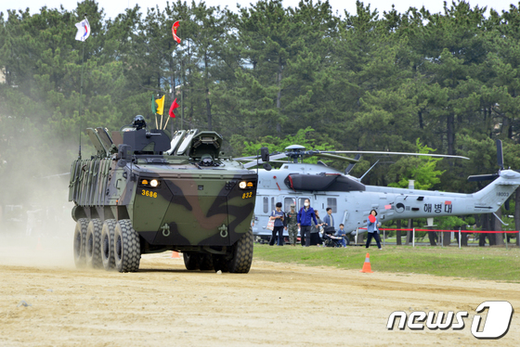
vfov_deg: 4.6
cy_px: 174
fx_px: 4335
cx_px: 260
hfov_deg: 6.9
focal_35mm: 300
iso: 640
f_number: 18
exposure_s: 1/160
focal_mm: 300
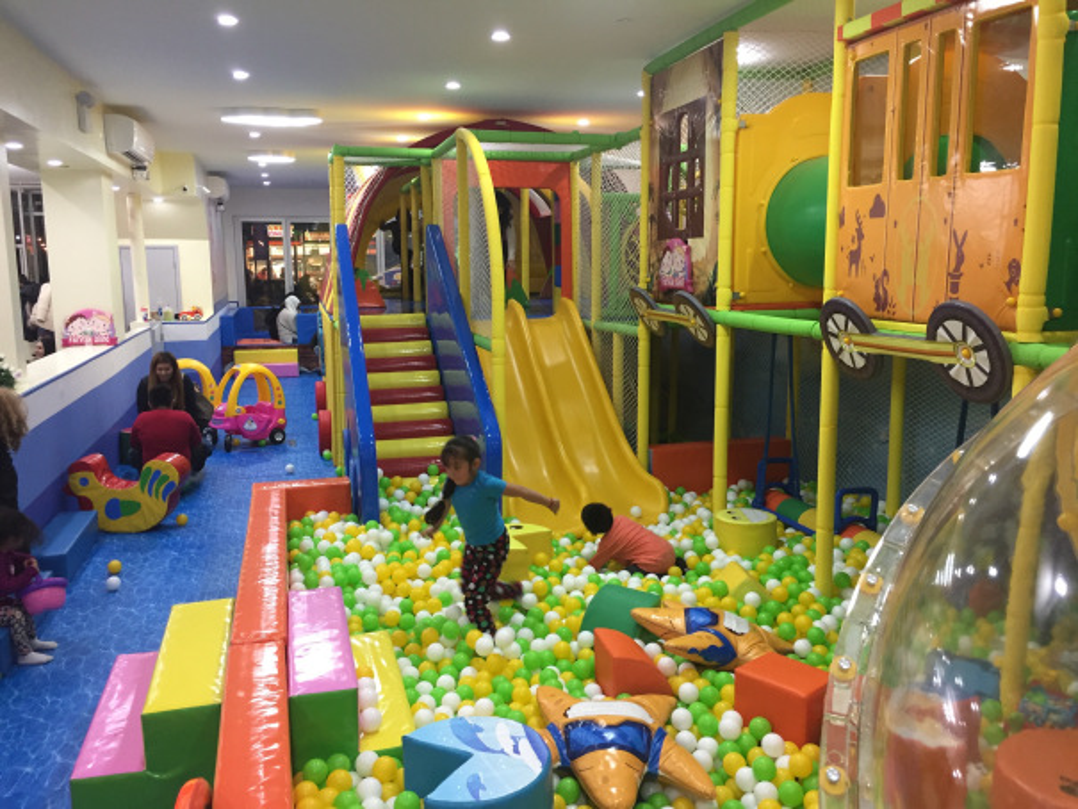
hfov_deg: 61.6
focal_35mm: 29
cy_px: 404
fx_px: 903
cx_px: 539
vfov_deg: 48.2
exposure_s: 1/30
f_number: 2.2
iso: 100
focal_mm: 4.15
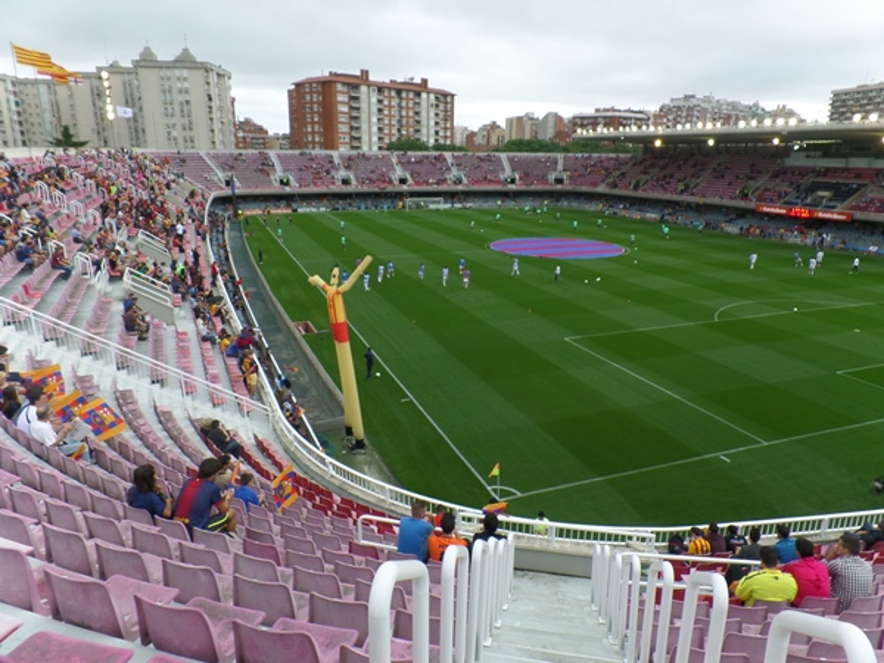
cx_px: 442
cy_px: 332
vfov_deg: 58.9
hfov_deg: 73.9
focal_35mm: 23
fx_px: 587
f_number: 3.5
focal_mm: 4.1
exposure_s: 1/250
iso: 100
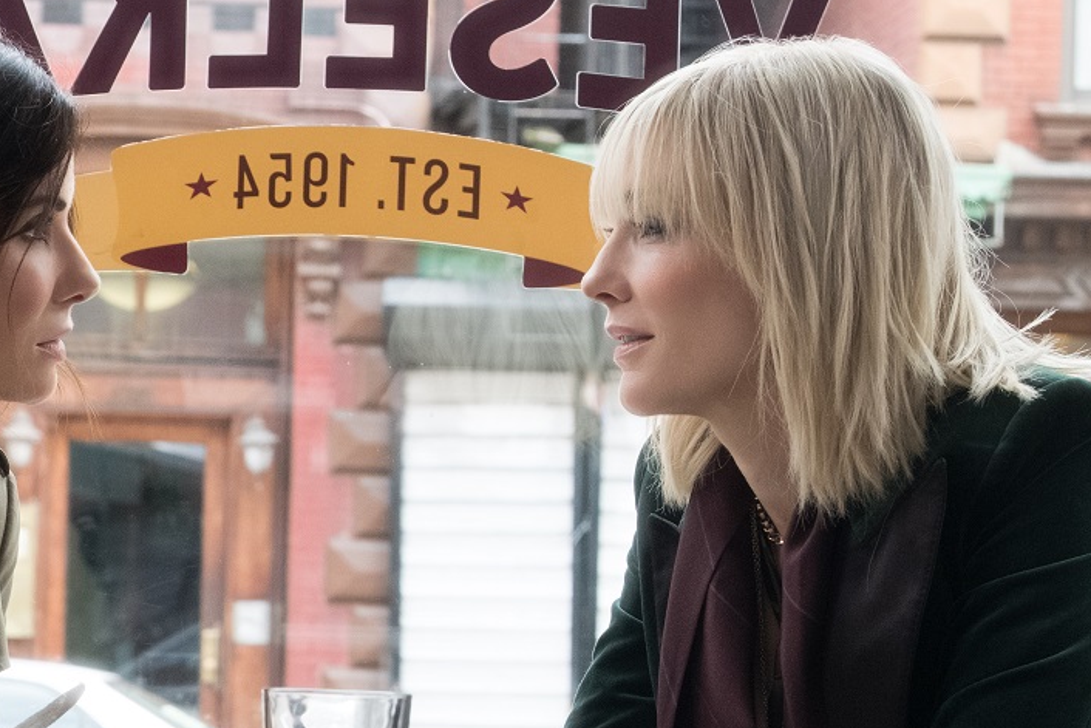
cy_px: 654
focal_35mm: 138
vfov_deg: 9.9
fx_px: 4183
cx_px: 280
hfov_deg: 14.8
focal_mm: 50
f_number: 6.4
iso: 3200
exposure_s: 1/160
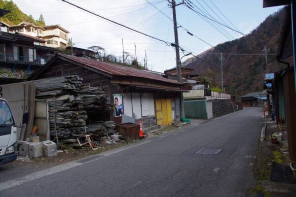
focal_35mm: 30
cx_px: 148
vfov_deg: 43.6
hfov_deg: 61.9
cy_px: 98
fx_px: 247
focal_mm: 20
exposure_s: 1/200
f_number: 5
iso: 200
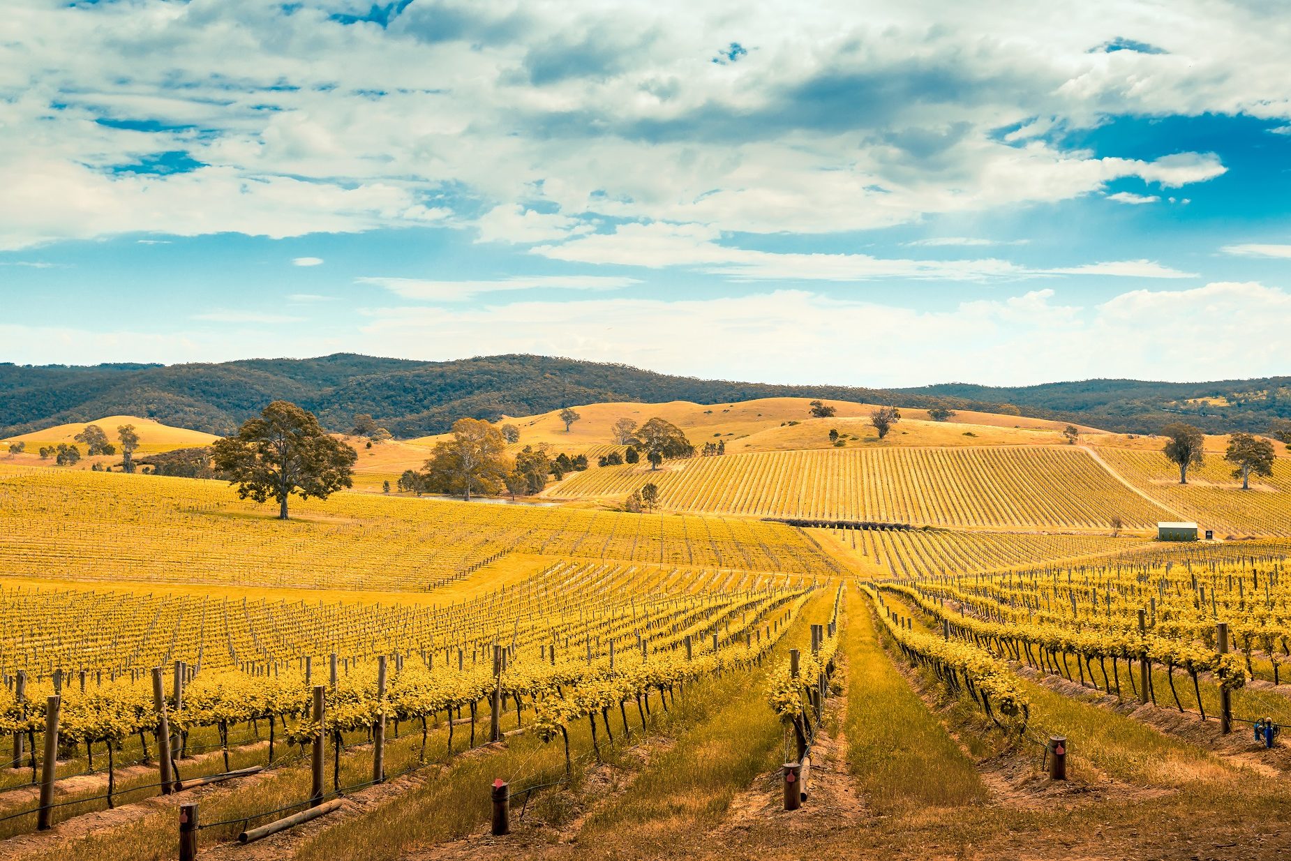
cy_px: 430
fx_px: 1255
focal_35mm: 35
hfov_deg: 54.4
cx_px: 646
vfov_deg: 37.9
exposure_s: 1/250
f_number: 7.1
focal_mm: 35
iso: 100
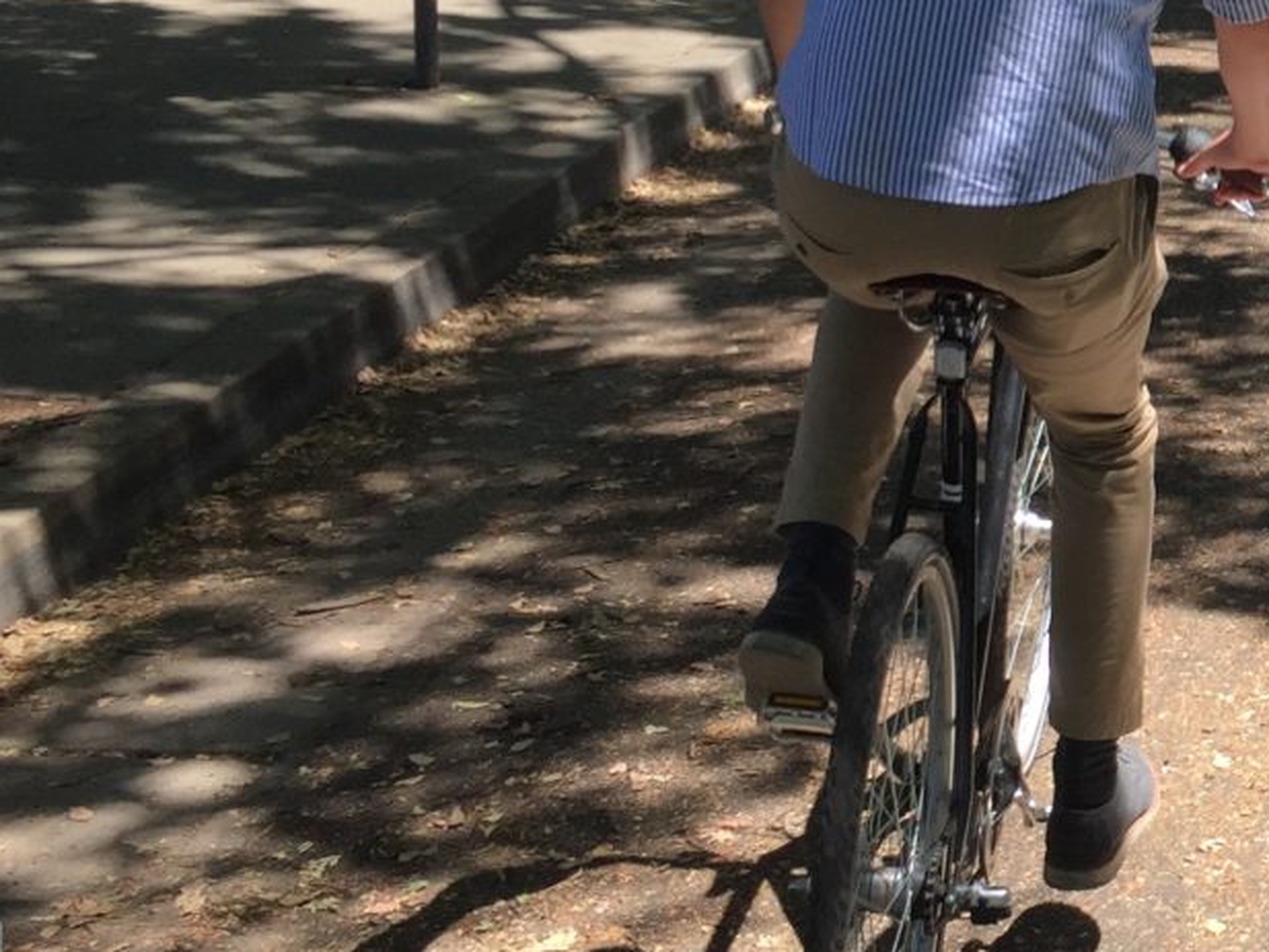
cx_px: 1643
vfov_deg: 18.6
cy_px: 292
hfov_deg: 22.2
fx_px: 2897
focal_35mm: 79
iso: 32
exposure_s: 1/694
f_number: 2.2
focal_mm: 4.15
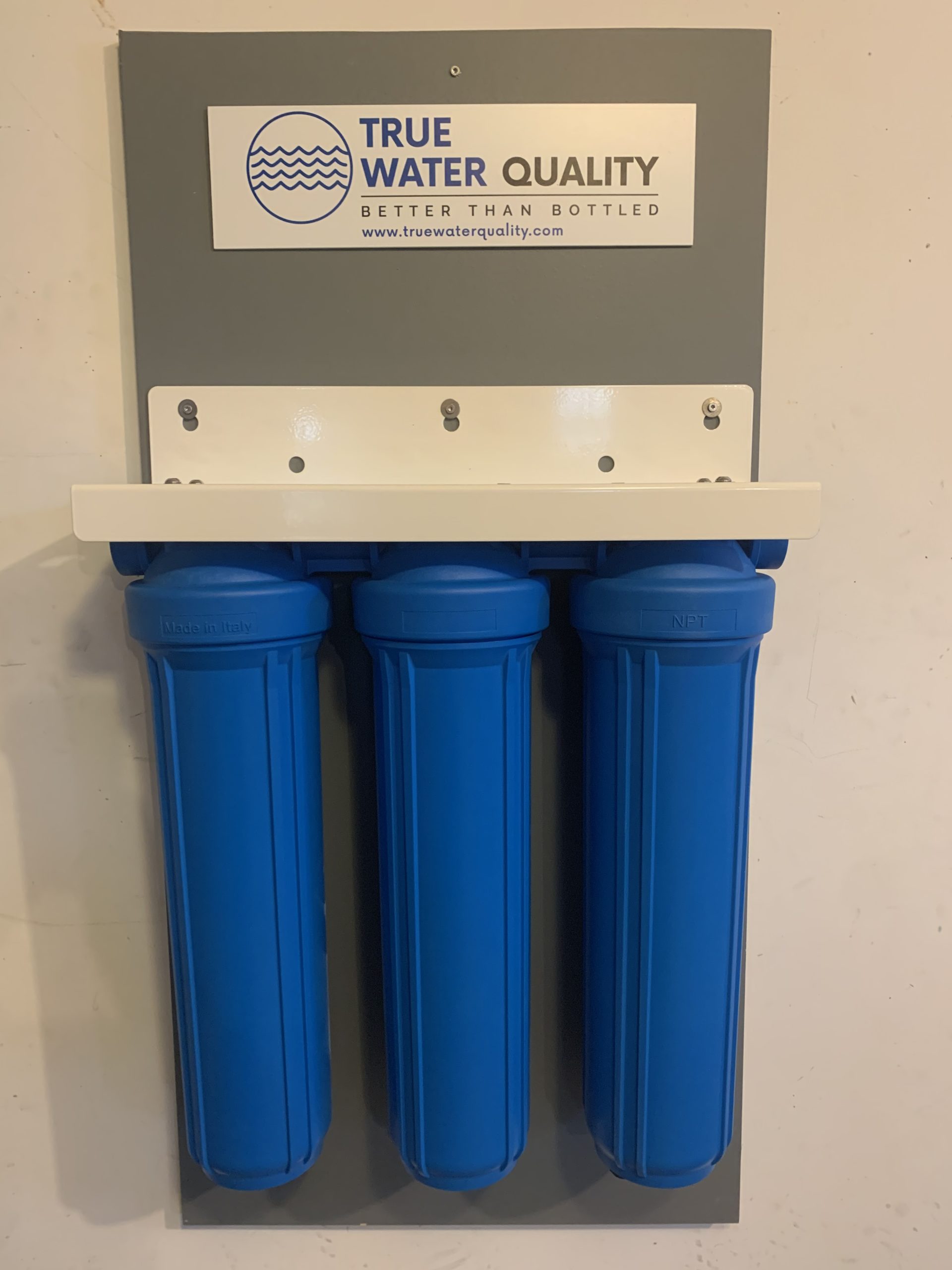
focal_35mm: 26
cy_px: 635
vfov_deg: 67.3
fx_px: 953
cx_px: 476
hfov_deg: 53.1
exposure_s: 1/40
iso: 320
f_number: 1.8
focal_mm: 4.25
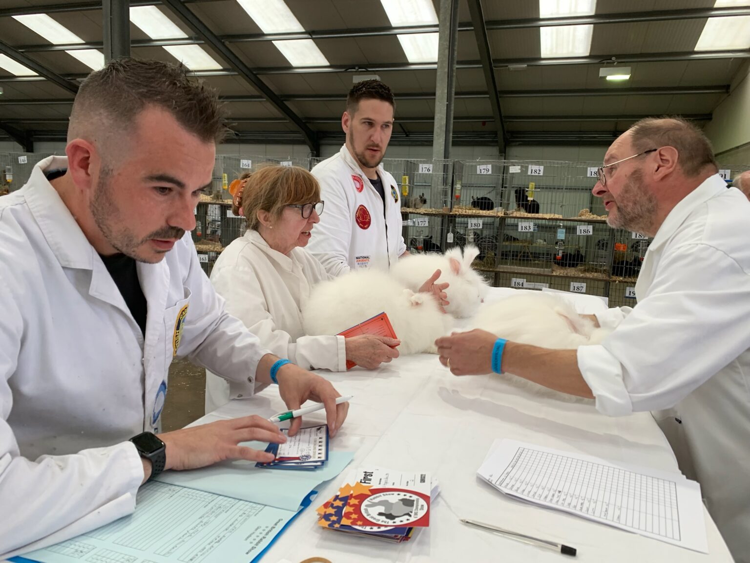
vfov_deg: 53.1
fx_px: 563
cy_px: 282
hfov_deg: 67.3
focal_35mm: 26
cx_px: 375
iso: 100
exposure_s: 1/100
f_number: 1.8
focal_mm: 4.25
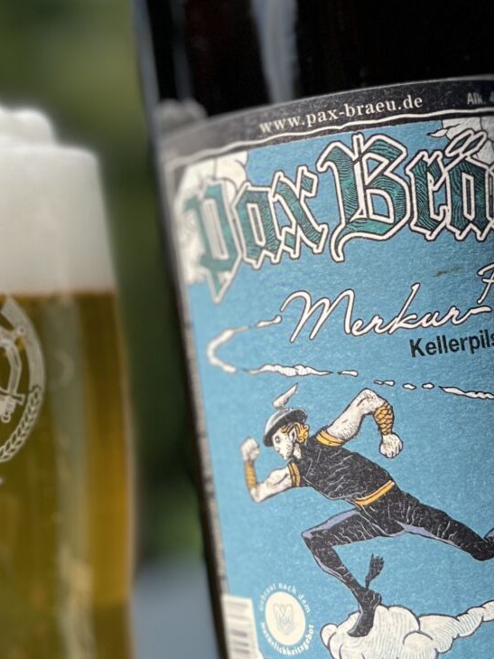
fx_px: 1389
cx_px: 177
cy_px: 208
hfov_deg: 20.1
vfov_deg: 26.5
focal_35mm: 73
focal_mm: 5.1
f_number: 1.6
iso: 50
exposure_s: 1/2062
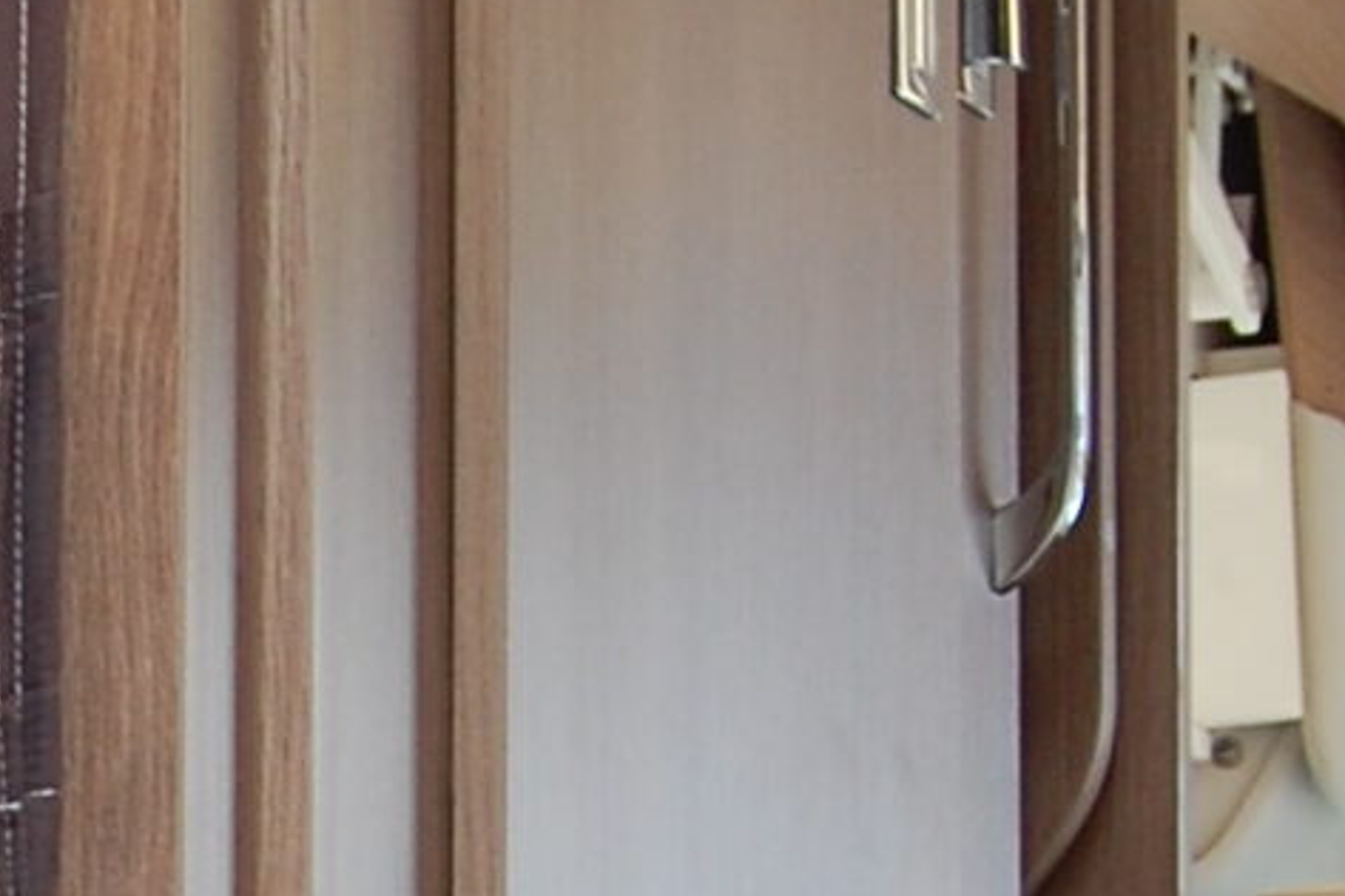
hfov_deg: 10.7
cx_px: -609
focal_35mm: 187
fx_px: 6973
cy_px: 1496
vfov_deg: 7.2
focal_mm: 23
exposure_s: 1/30
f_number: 7.1
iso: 400
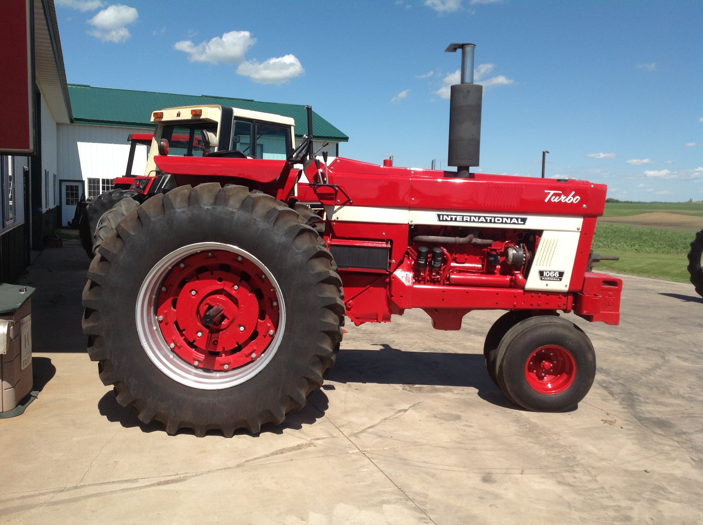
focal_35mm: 35
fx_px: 710
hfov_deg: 52.7
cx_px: 352
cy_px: 262
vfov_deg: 40.6
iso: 50
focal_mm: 4.28
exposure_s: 1/2016
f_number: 2.4
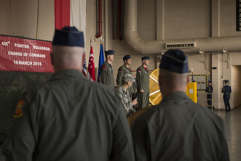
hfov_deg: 28.8
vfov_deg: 19.5
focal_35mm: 70
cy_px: 80
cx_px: 120
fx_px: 469
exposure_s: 1/80
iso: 200
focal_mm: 70
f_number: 5
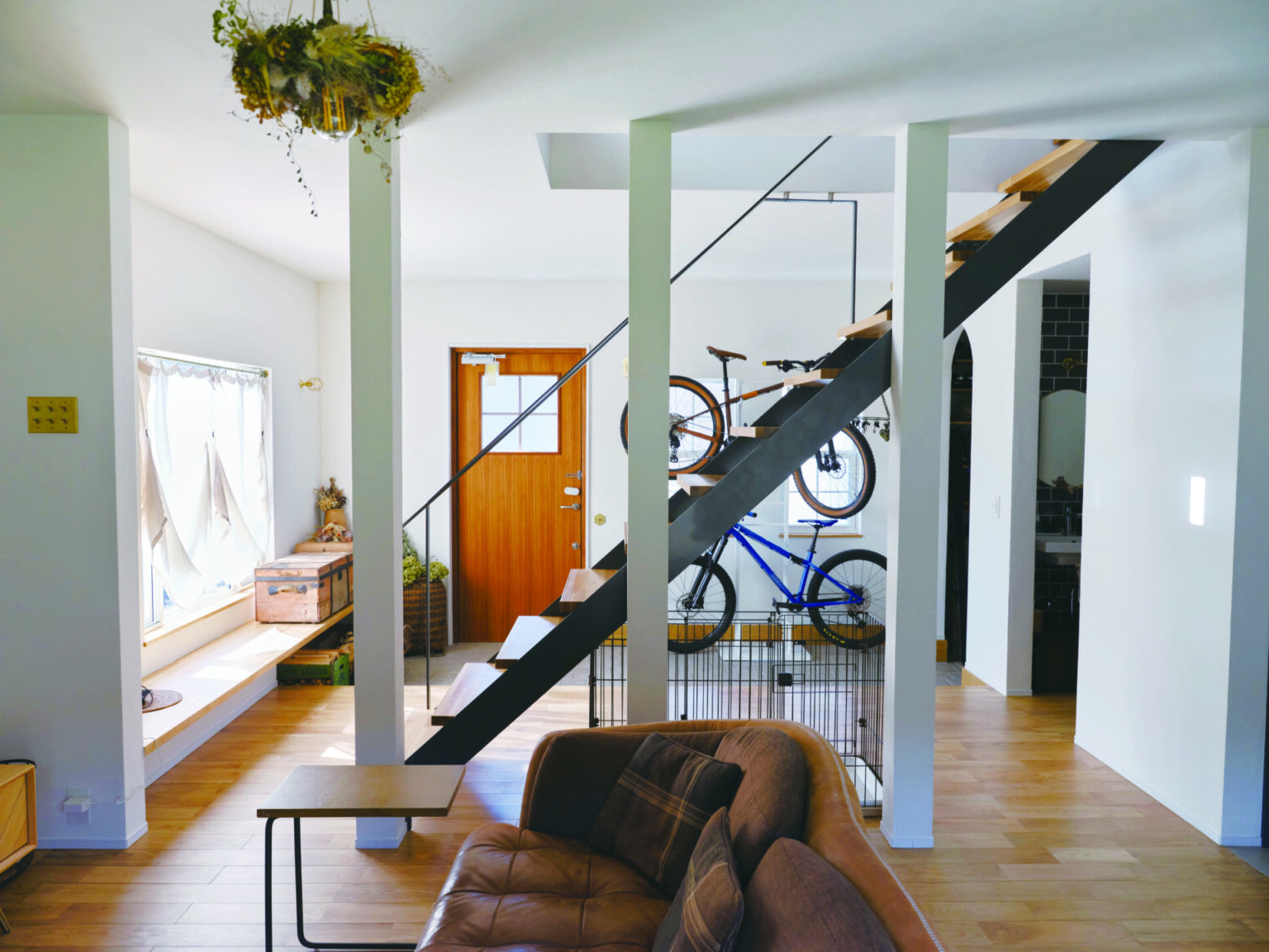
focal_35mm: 25
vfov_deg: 54.9
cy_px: 476
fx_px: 916
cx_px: 634
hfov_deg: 69.4
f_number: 8
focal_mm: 32
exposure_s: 1/60
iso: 800
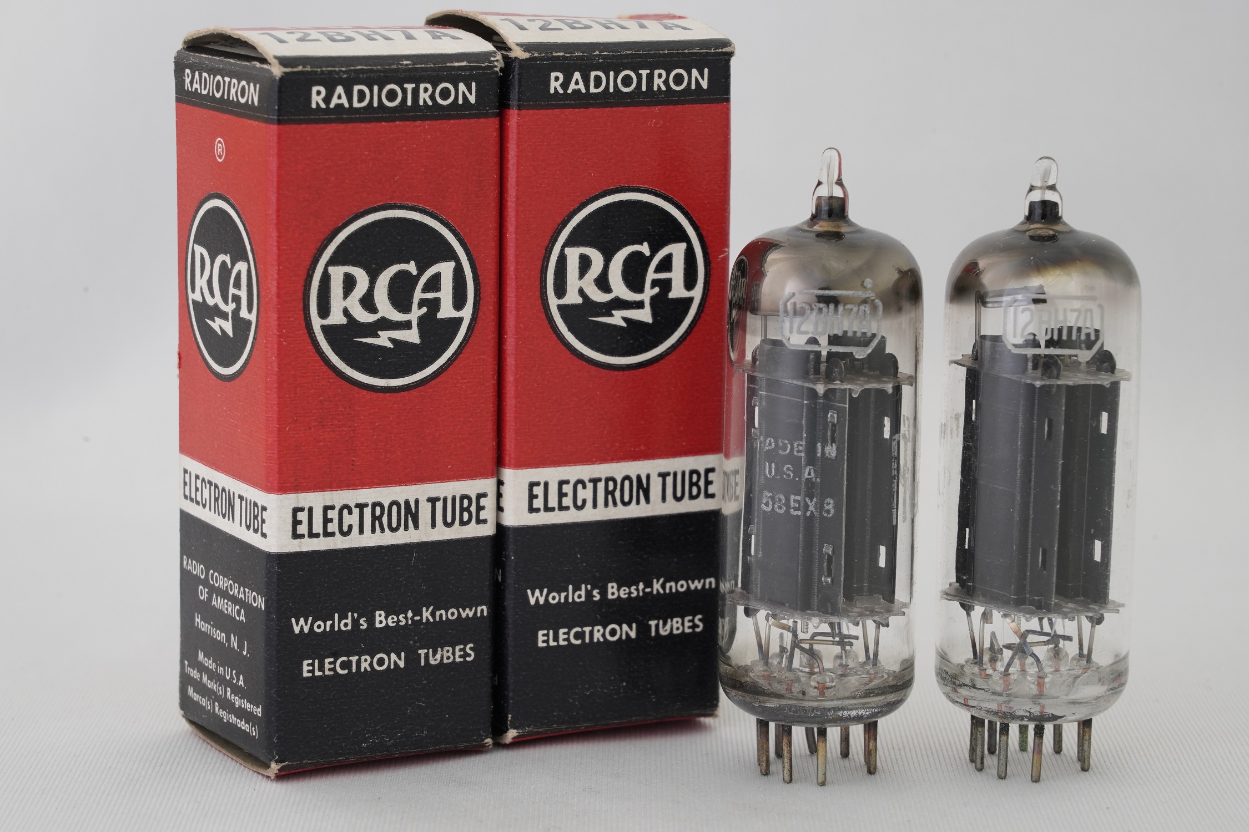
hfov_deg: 19.5
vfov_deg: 13.0
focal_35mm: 105
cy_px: 416
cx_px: 624
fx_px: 3643
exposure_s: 1/1.25
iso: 800
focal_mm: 105
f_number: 18
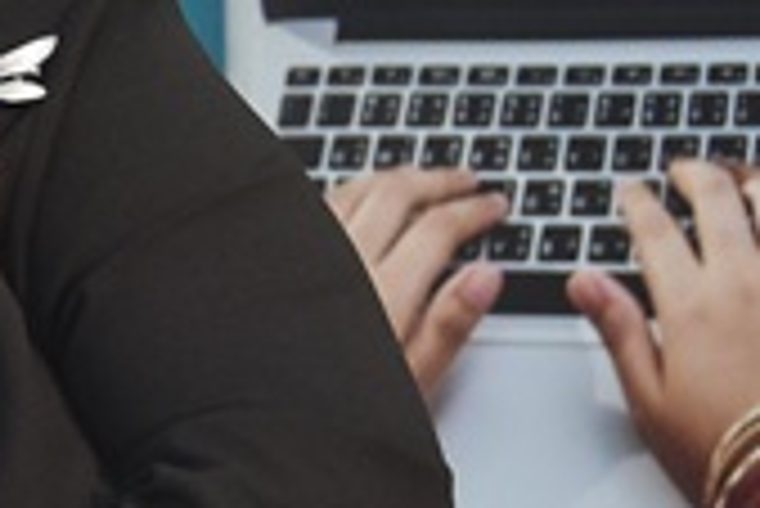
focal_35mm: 416
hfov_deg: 4.9
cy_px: 378
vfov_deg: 3.3
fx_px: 8790
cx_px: -702
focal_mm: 52
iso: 1000
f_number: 7.1
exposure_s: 1/125
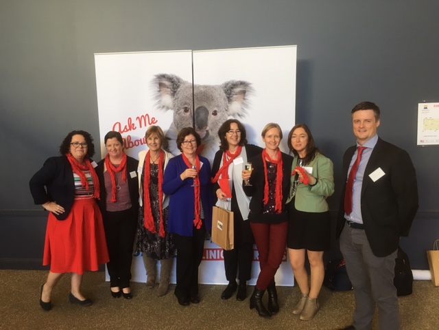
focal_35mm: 29
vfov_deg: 48.2
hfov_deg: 61.7
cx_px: 220
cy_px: 165
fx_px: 368
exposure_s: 1/33
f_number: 2.2
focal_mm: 4.15
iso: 80
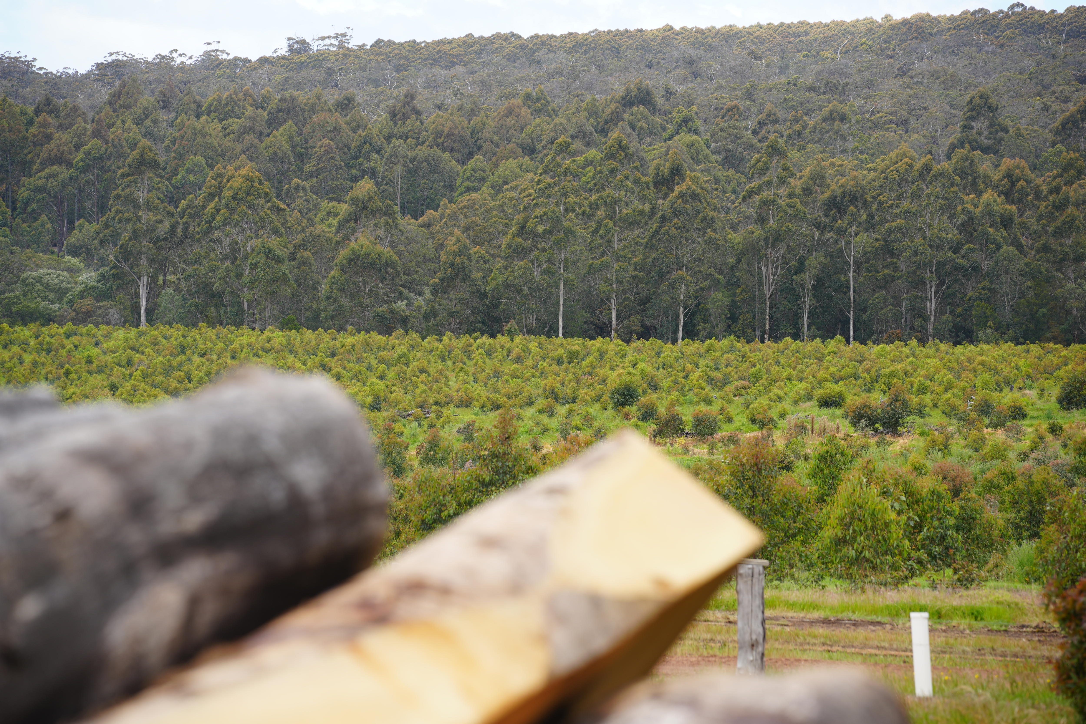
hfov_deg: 13.7
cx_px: 543
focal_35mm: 150
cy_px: 362
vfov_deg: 9.1
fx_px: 4525
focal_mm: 150
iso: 100
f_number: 5
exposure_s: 1/200
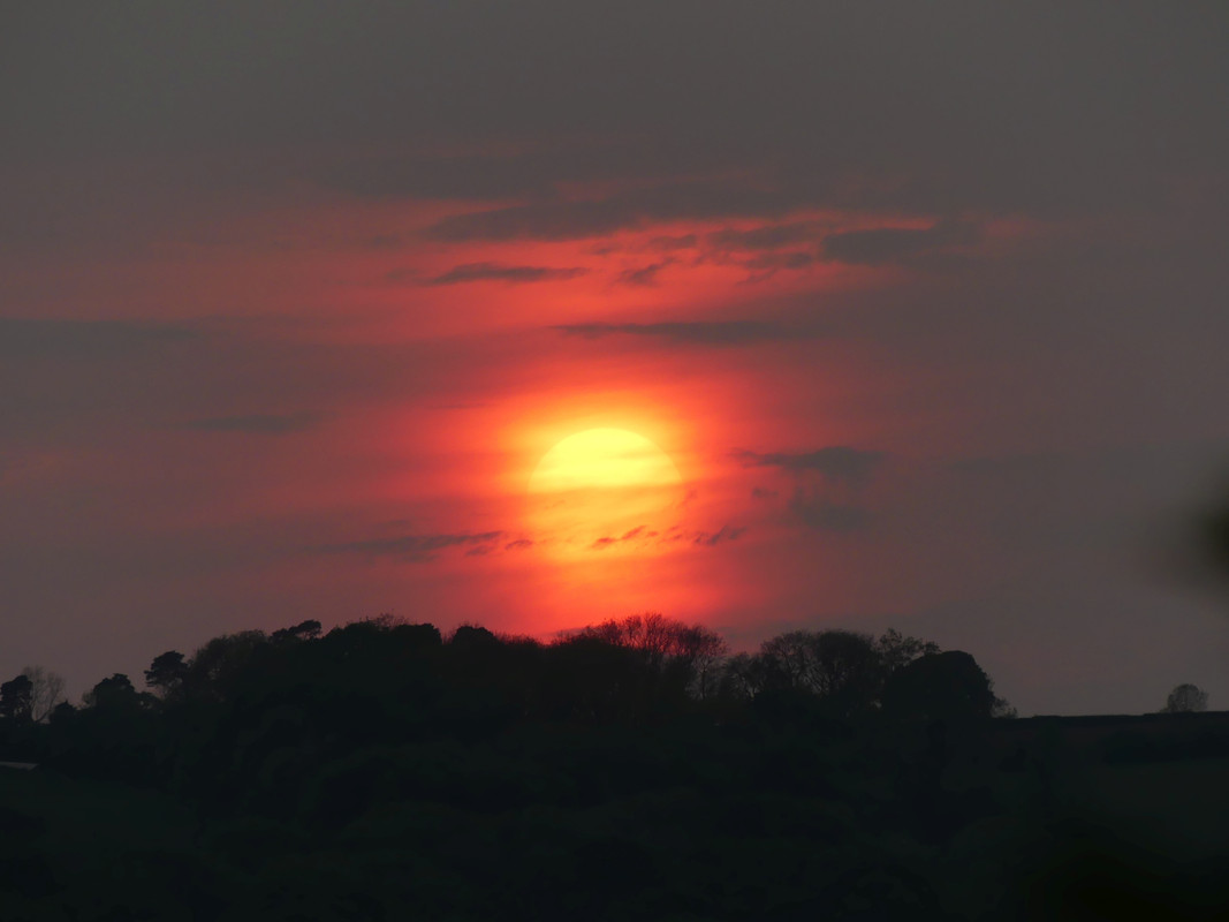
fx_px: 17750
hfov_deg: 4.0
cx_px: 614
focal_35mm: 500
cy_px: 461
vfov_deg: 3.0
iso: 100
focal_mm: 90.1
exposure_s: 1/500
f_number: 4
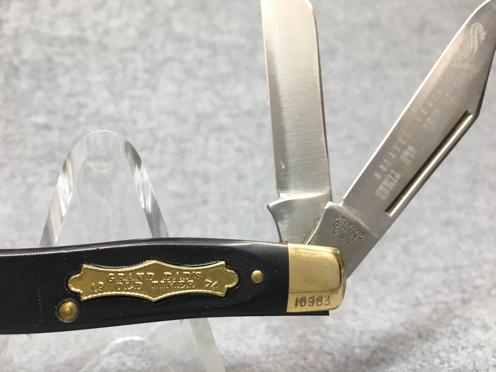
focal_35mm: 29
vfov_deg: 48.2
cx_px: 248
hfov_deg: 61.7
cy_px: 186
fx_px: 416
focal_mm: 4.15
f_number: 2.2
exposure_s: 1/40
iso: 25
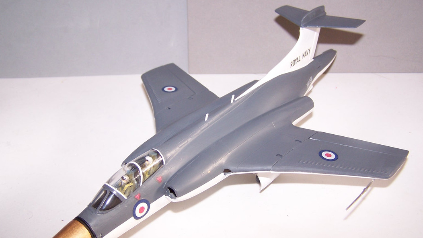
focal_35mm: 42
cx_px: 212
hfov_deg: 48.4
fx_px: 471
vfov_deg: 28.3
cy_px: 141
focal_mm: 6.3
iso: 80
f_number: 2.8
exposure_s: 1/60
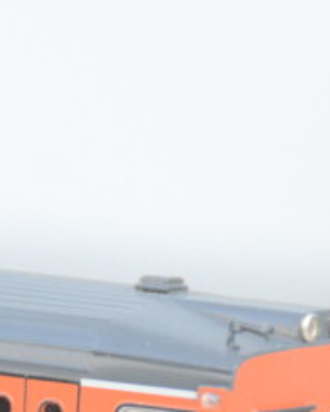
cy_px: 513
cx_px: -34
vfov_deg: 1.8
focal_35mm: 1071
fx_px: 13049
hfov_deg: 1.4
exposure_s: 1/320
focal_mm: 170
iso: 1600
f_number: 5.6
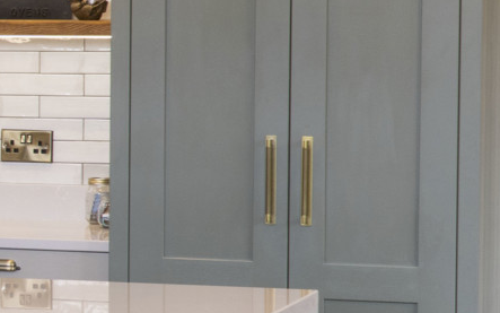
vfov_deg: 6.8
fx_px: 2619
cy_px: 160
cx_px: -463
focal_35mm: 192
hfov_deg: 10.2
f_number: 11
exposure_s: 1/5
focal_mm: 29
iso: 200
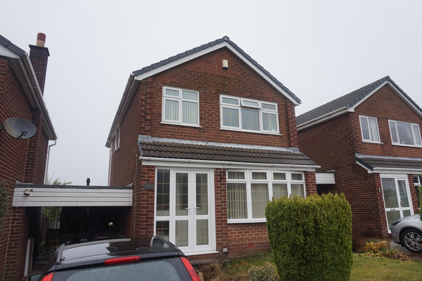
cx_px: 211
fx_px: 281
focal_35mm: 24
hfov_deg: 73.8
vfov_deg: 53.1
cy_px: 140
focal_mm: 16
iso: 100
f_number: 5.6
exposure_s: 1/80
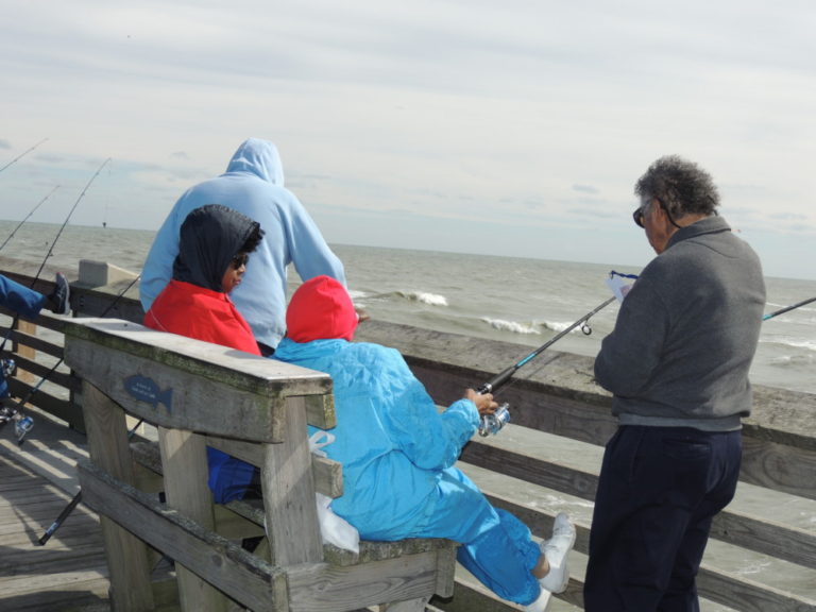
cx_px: 408
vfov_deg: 33.6
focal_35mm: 43
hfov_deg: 43.9
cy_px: 306
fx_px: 1014
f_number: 3.4
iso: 100
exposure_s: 1/1000
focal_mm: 7.6
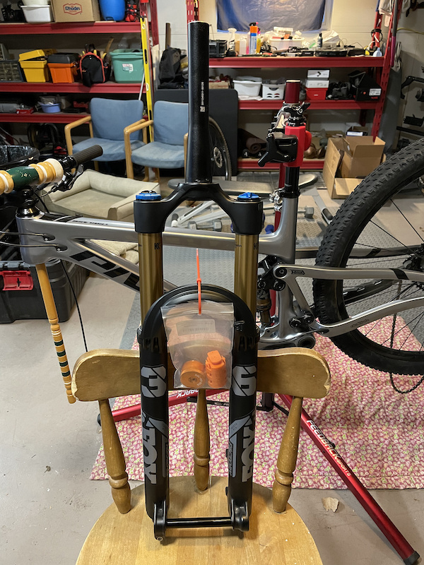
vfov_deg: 67.3
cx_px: 212
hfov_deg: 53.1
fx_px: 425
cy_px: 282
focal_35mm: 26
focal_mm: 4.2
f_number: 1.6
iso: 500
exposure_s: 1/60
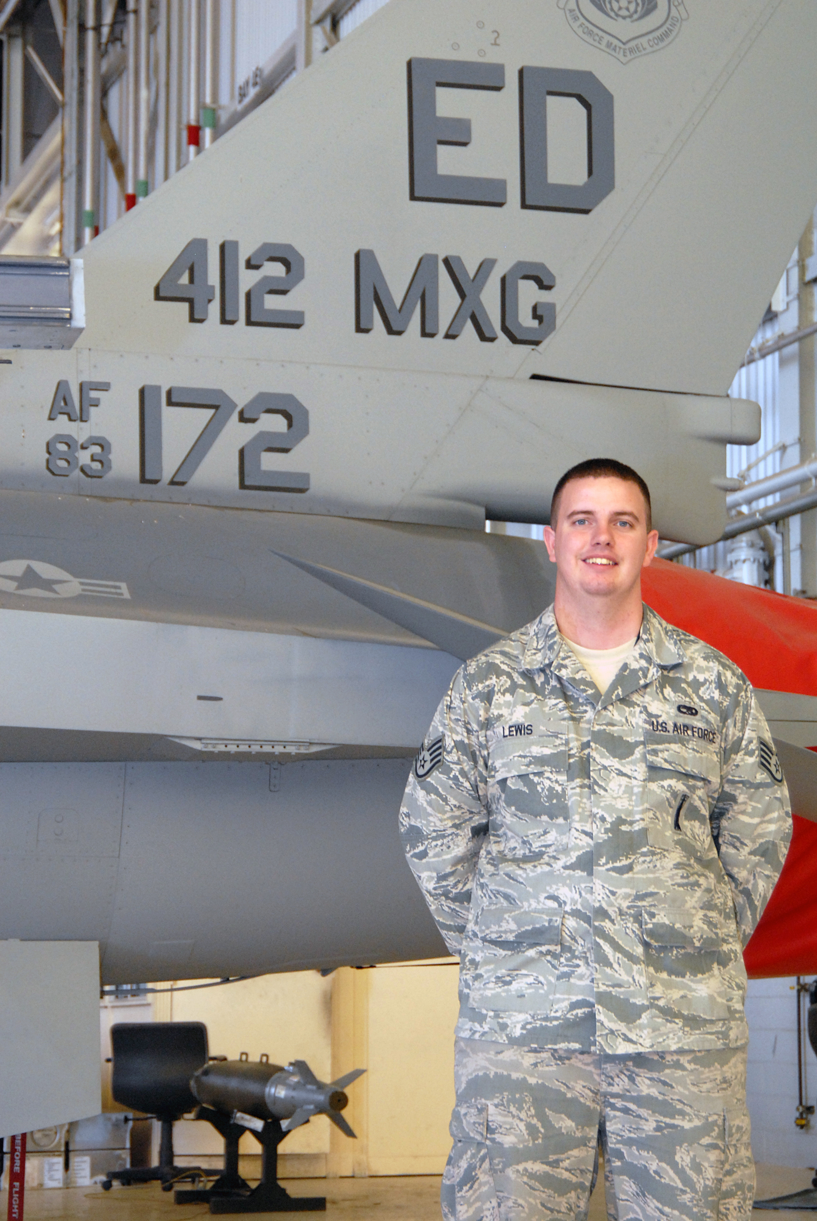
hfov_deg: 16.6
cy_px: 610
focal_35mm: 82
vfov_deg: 24.6
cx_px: 408
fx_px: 2800
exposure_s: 1/60
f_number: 6.3
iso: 640
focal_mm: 55
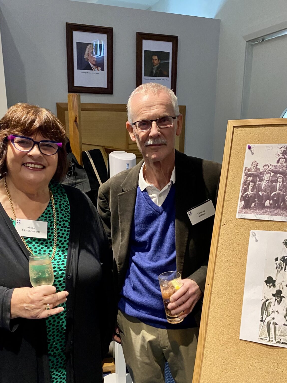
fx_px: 387
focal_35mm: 35
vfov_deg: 51.8
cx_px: 152
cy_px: 250
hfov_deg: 40.7
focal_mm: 4.25
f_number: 1.8
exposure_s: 1/33
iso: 500
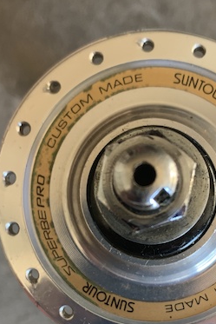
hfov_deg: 23.3
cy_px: 270
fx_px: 521
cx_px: 137
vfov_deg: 33.2
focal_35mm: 58
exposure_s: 1/60
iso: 100
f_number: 1.8
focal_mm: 4.25
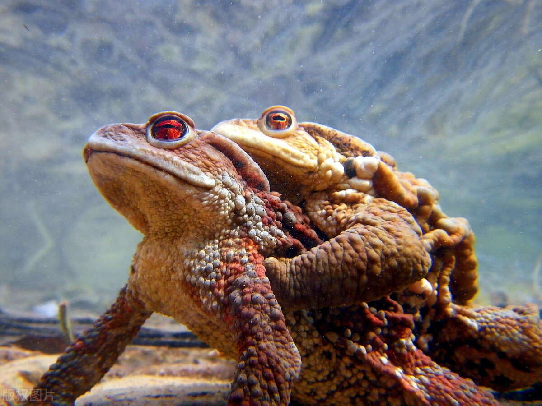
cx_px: 271
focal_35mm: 34
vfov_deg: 41.8
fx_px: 532
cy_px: 203
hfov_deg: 54.0
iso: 160
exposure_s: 1/80
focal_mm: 6.1
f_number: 3.8
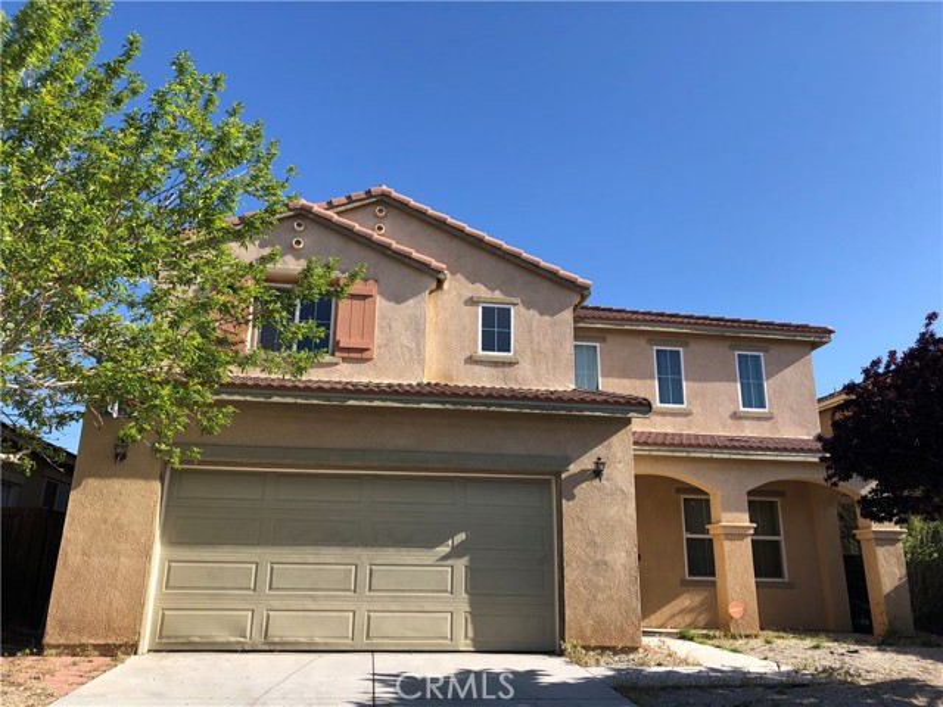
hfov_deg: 63.4
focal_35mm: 28
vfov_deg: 49.7
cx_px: 472
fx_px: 763
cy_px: 354
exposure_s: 1/1279
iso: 20
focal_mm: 3.99
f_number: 1.8
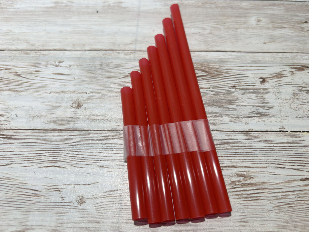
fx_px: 232
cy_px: 116
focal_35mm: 26
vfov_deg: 53.1
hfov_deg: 67.3
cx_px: 154
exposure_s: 1/174
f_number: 1.5
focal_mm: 5.7
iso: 40
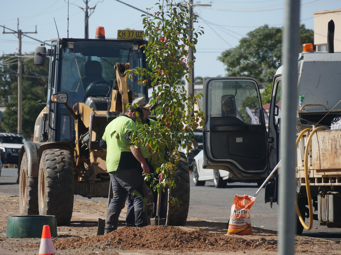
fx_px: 3221
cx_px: 166
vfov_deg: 4.5
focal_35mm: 327
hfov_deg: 6.1
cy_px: 139
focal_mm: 140
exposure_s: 1/400
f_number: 5.6
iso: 200
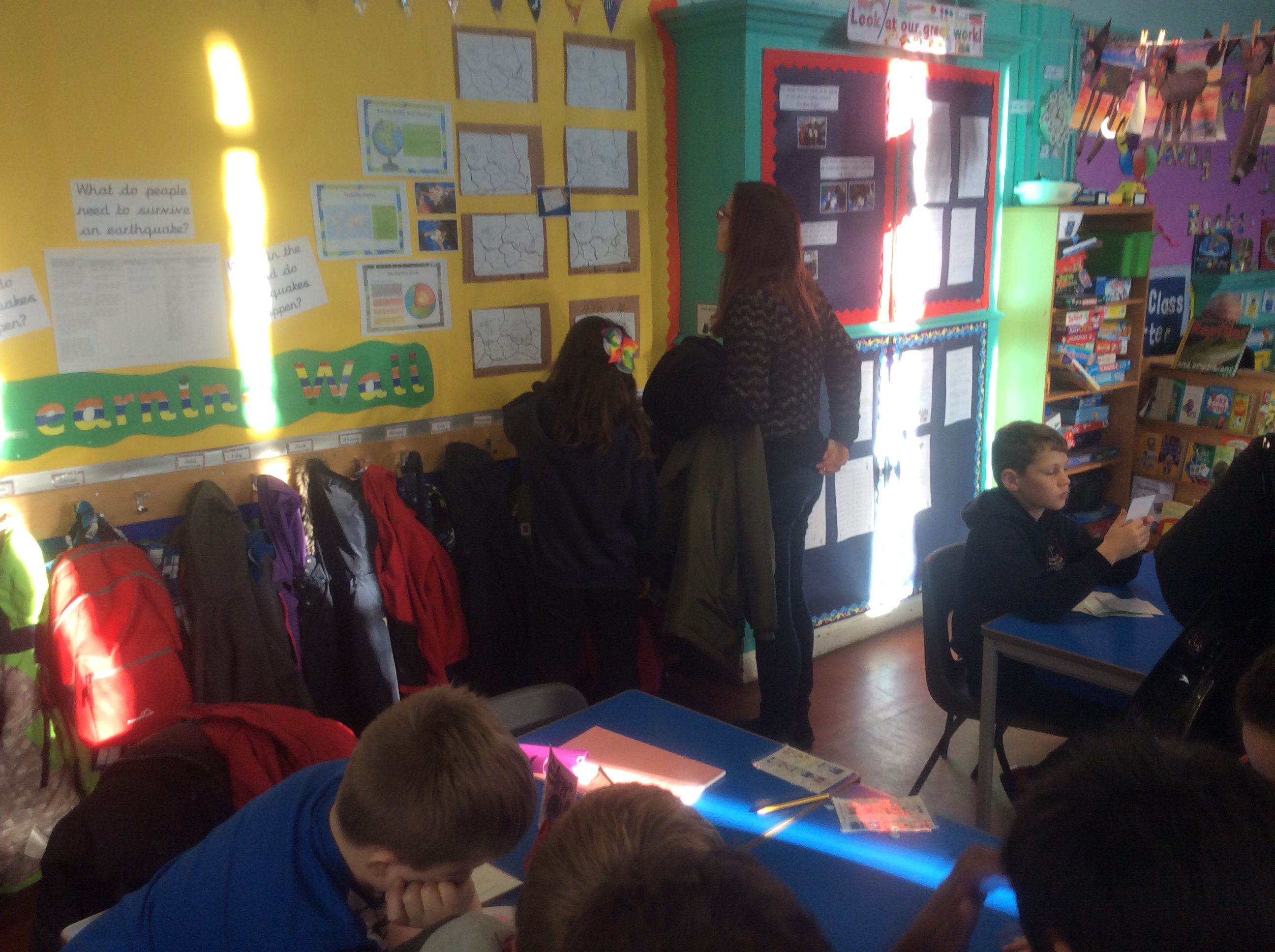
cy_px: 476
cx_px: 638
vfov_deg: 44.1
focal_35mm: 32
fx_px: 1177
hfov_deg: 56.9
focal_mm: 3.3
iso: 40
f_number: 2.4
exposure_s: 1/50
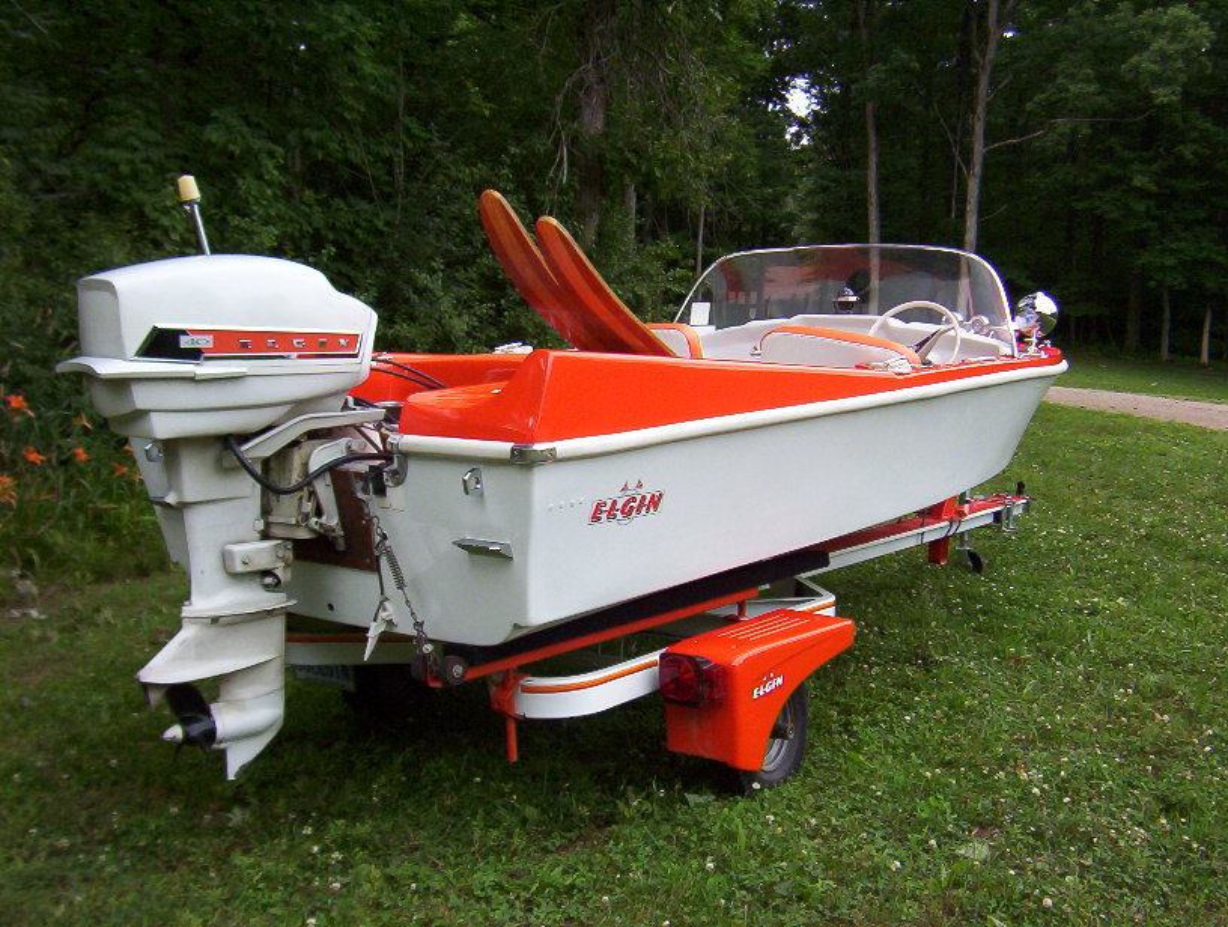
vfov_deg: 39.8
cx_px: 614
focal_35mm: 36
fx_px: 1280
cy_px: 464
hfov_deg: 51.2
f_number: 2.76
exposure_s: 1/425
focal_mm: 5.54
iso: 100
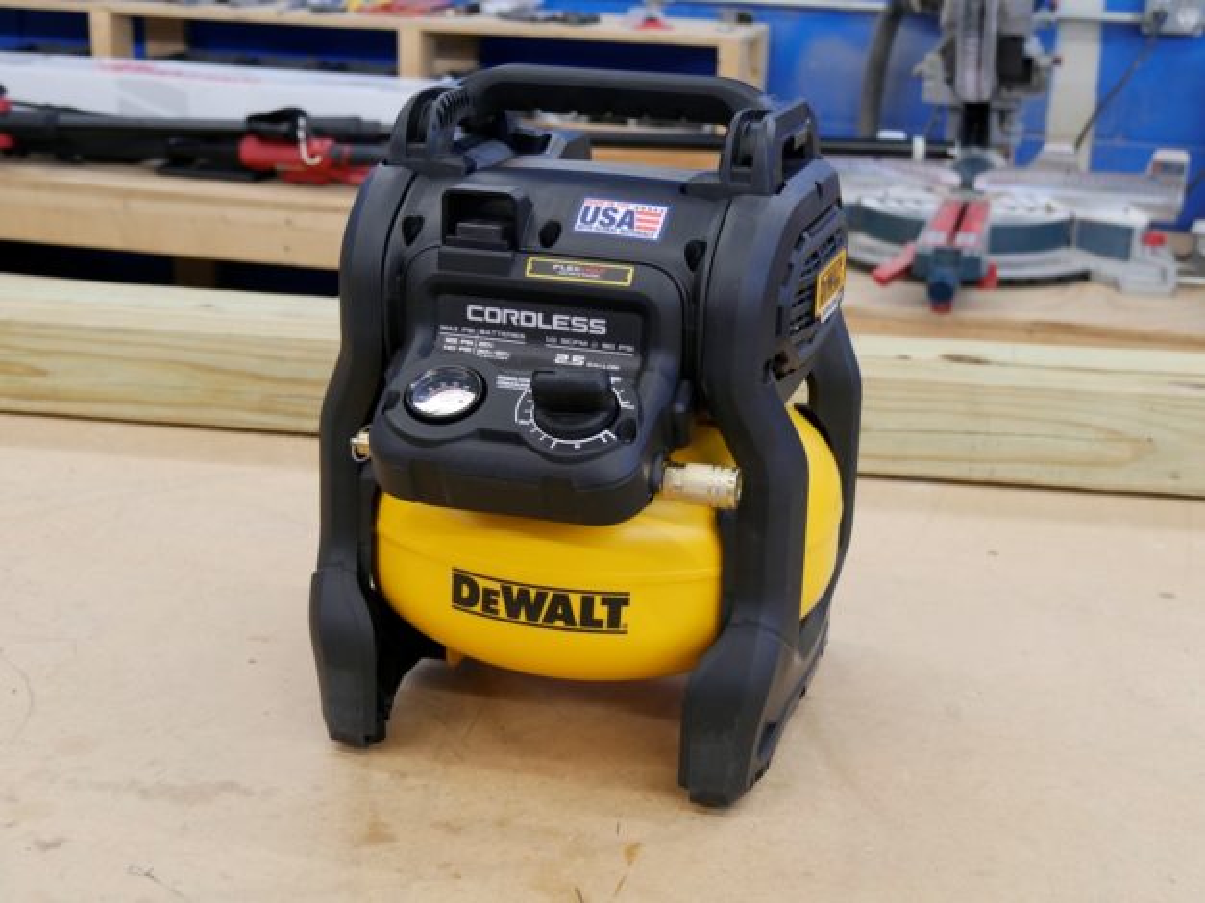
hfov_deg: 36.8
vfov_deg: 28.0
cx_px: 602
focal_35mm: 52
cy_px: 452
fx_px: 1810
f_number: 4.2
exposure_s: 1/60
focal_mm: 26
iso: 800
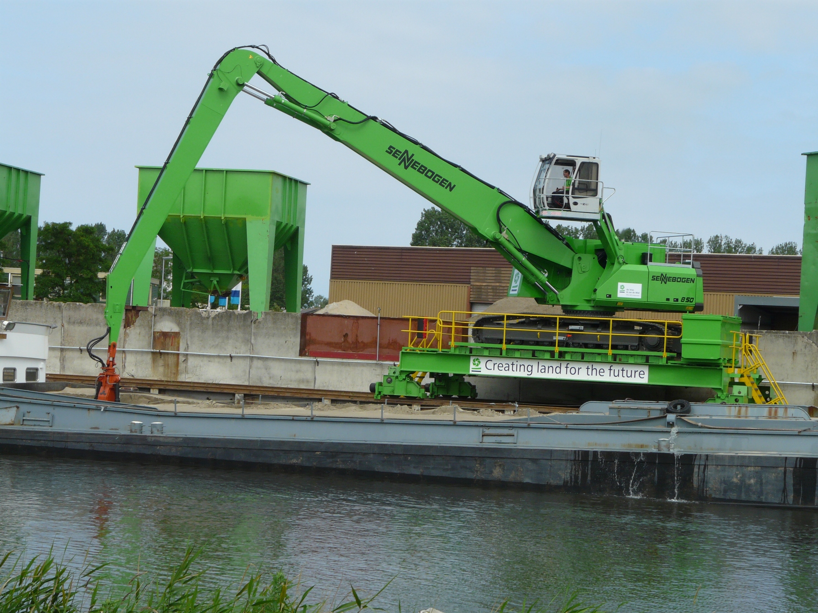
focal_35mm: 85
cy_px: 306
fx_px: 2008
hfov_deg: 23.0
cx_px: 409
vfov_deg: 17.4
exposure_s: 1/320
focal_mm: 14
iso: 100
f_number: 5.6
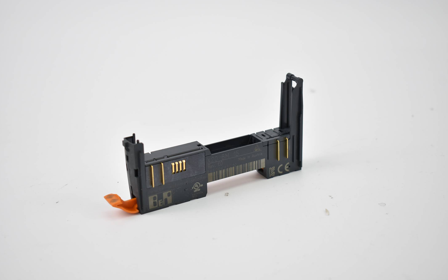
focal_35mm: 70
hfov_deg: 29.6
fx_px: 849
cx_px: 223
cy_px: 132
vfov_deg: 18.7
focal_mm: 45
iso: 220
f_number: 5
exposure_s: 1/80
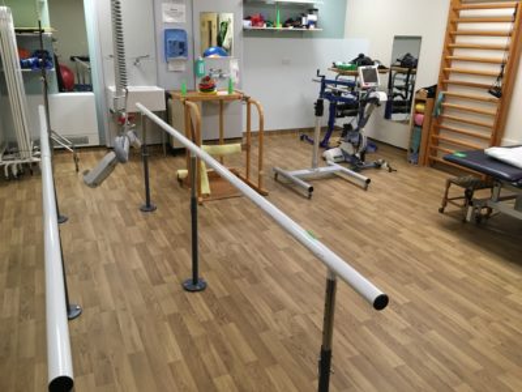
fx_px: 437
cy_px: 196
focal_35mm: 29
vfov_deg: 48.2
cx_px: 261
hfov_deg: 61.7
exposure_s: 1/33
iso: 160
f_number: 2.2
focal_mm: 4.15
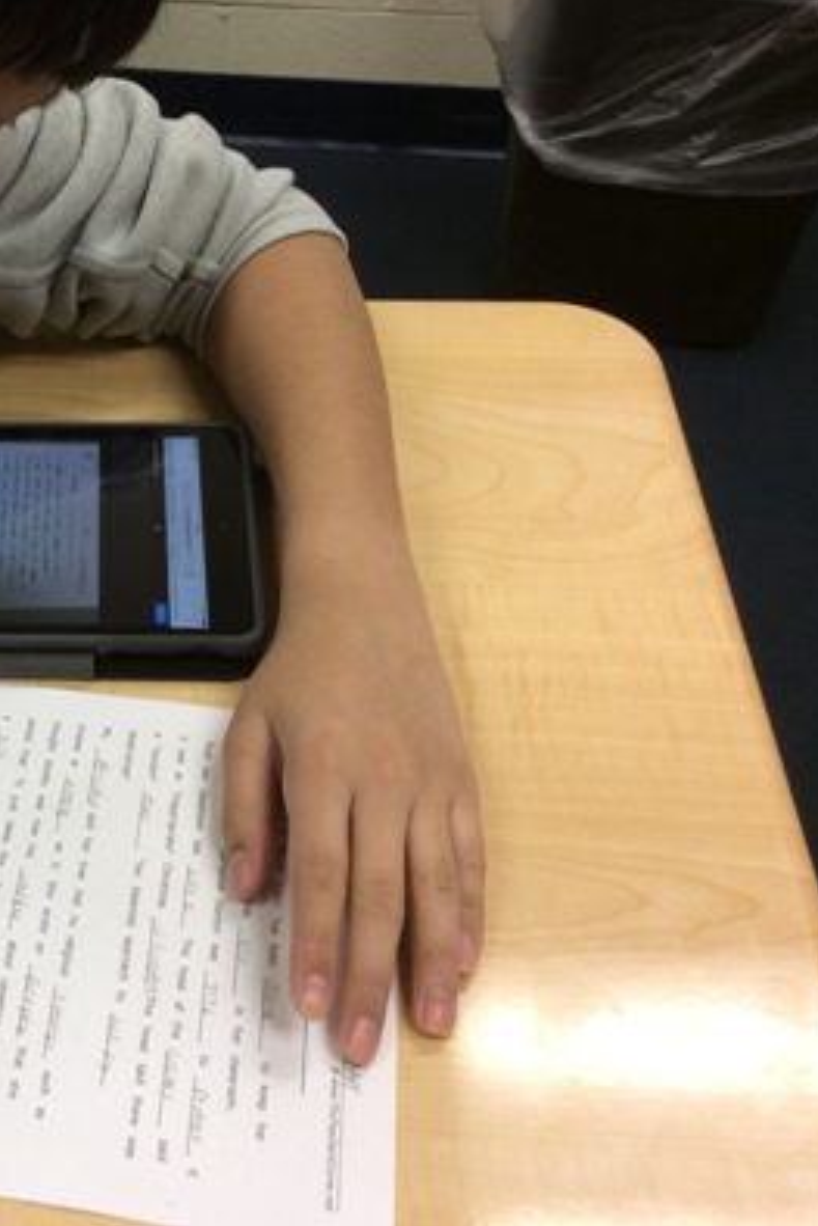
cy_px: 485
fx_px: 1839
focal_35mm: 54
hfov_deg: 23.4
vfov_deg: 36.7
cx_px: -109
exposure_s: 1/24
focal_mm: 3.3
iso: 50
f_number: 2.4
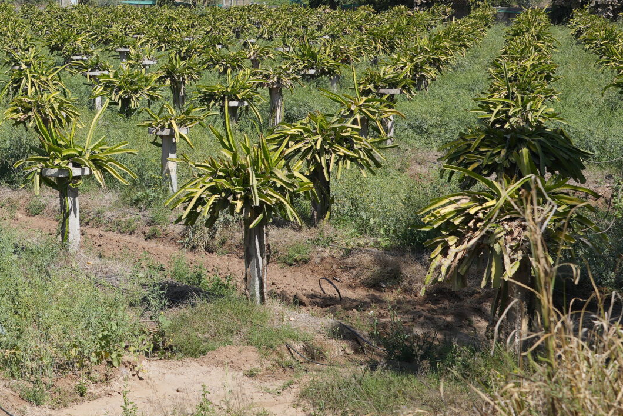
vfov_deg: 16.0
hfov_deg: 23.2
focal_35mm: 85
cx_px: 35
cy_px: 113
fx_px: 1471
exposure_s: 1/200
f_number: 9
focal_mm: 44
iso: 100
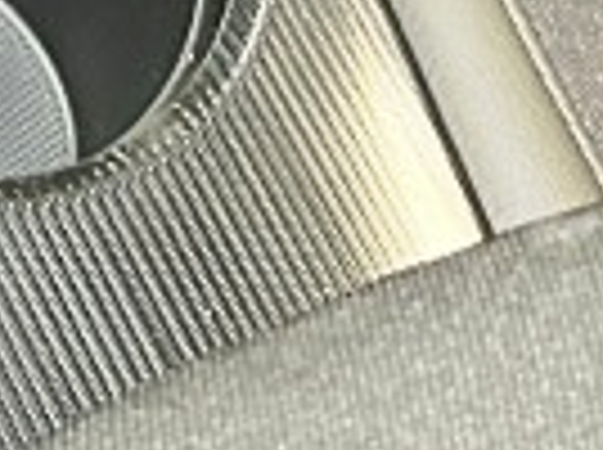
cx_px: -230
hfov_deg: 10.5
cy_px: -882
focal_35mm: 184
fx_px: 3199
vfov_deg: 7.2
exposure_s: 1/30
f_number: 1.78
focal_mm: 6.86
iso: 1000
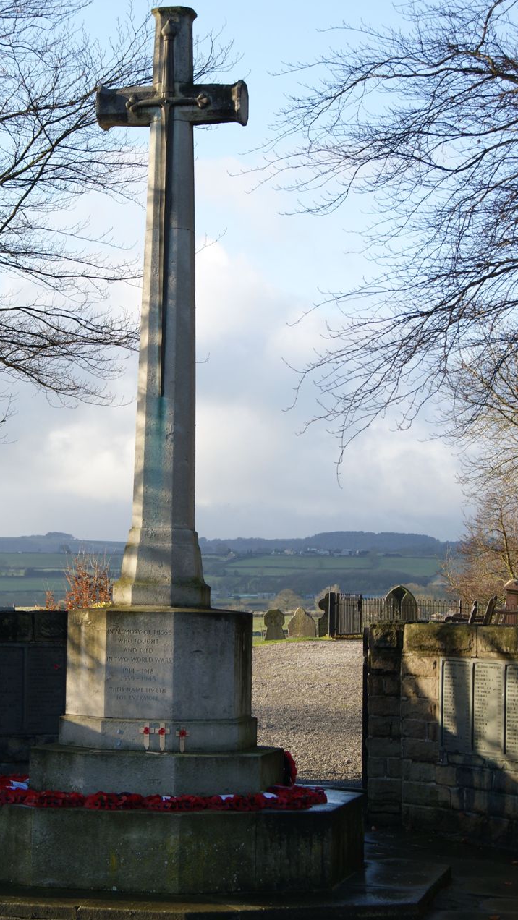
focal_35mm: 82
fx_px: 1992
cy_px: 449
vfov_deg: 26.0
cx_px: 188
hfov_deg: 14.8
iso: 100
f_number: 8
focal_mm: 45
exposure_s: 1/125
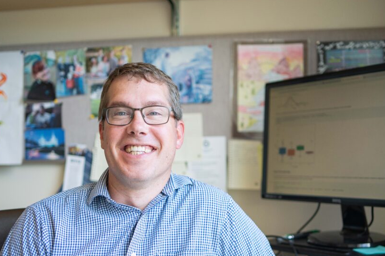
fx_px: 556
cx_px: 204
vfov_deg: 25.9
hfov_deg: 38.2
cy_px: 162
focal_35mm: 52
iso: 640
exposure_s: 1/640
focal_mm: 35
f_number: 2
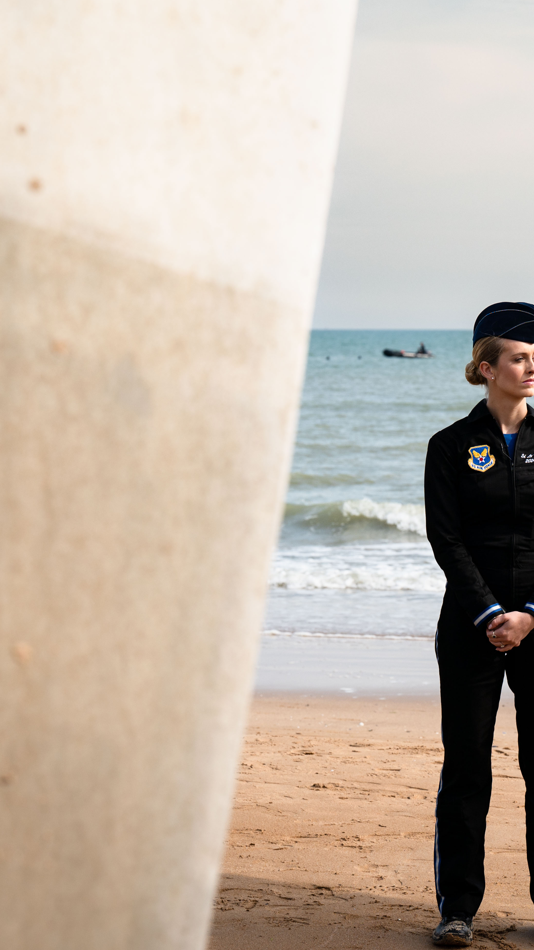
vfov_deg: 19.3
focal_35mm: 111
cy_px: 472
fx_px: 2794
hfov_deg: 10.8
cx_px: 553
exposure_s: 1/1250
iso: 100
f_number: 5.6
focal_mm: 70
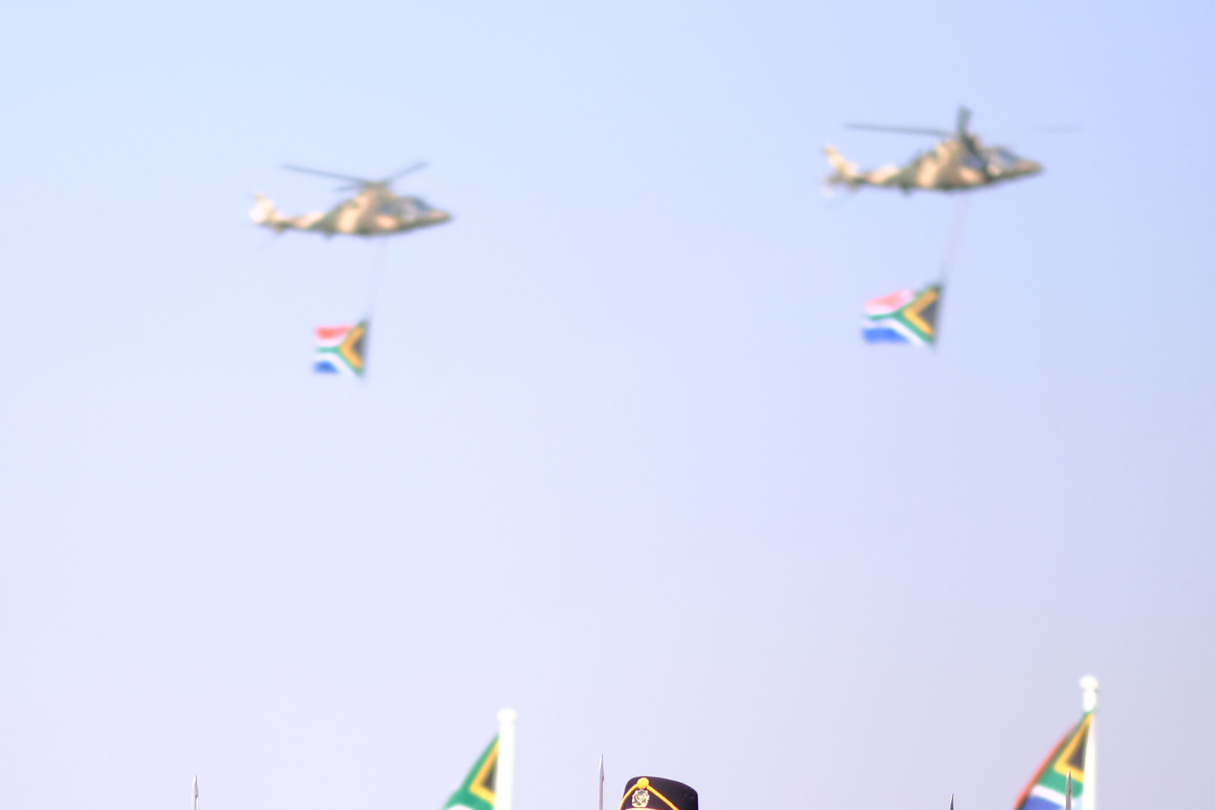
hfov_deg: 11.3
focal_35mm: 182
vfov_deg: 7.5
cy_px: 846
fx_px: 6142
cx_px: 351
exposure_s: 1/4000
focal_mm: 56
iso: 200
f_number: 1.2
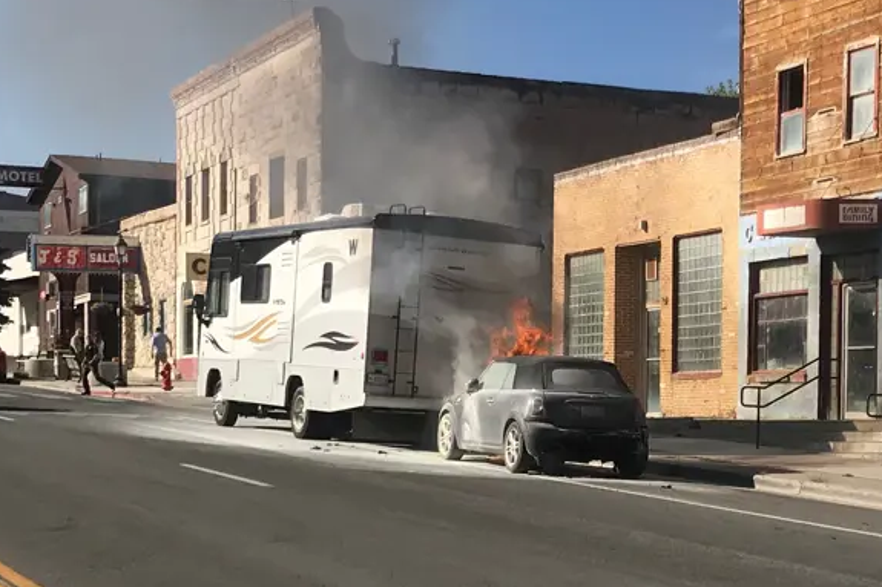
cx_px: 640
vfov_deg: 16.7
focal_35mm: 81
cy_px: 492
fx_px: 1984
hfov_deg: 24.8
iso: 20
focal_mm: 3.99
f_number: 1.8
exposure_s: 1/3195
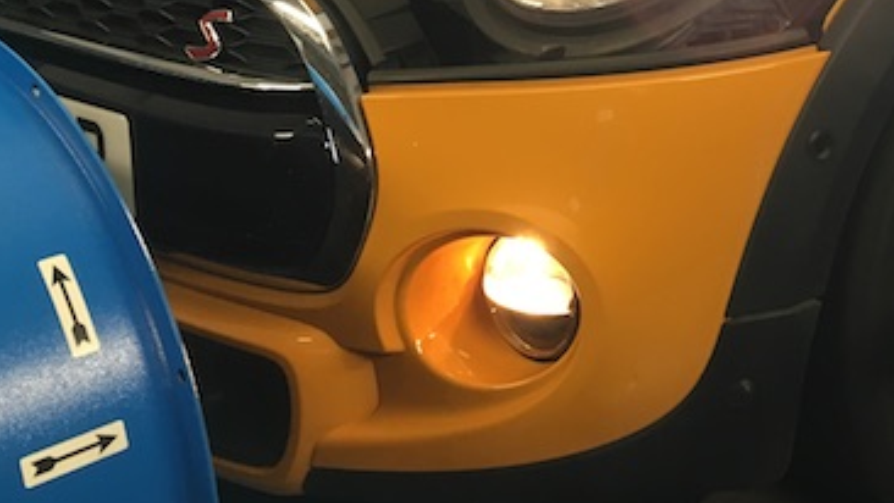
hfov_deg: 29.8
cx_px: 716
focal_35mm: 69
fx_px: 1636
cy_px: -76
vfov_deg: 16.8
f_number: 2.2
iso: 100
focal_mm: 4.15
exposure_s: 1/33
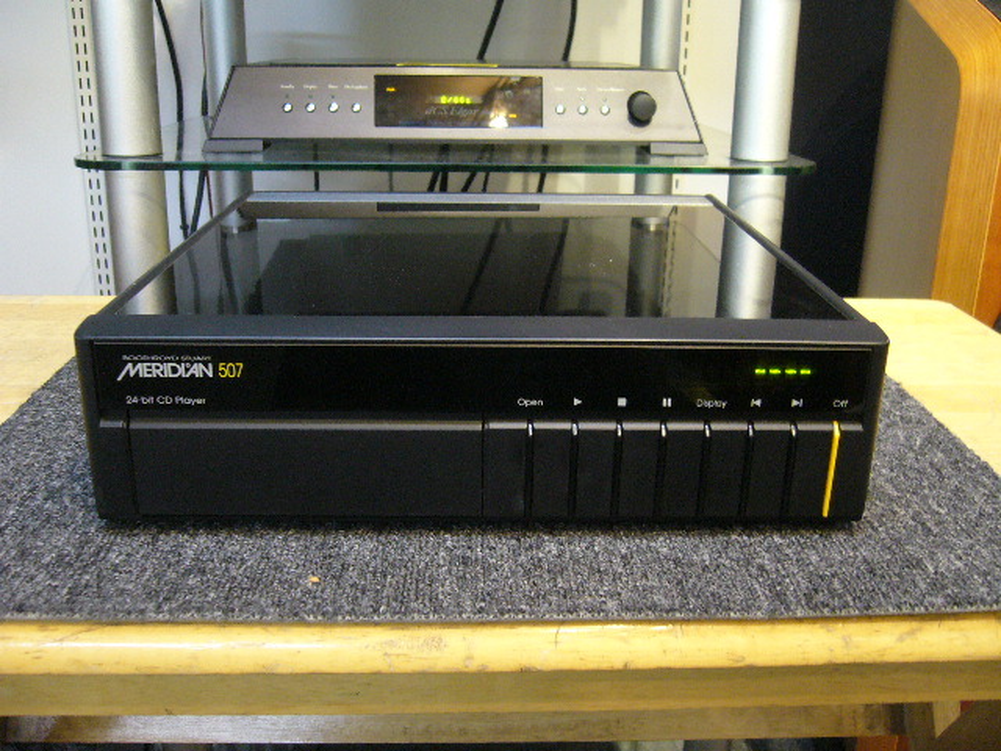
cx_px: 500
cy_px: 376
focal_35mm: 35
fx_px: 1012
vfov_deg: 40.7
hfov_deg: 52.6
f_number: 2.8
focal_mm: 5.8
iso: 200
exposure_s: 1/8
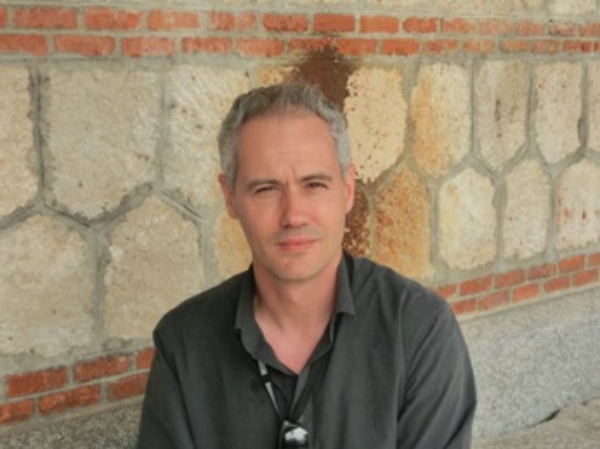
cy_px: 224
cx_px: 300
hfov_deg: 33.8
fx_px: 987
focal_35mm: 57
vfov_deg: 25.6
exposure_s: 1/250
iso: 100
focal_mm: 10.11
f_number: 4.5
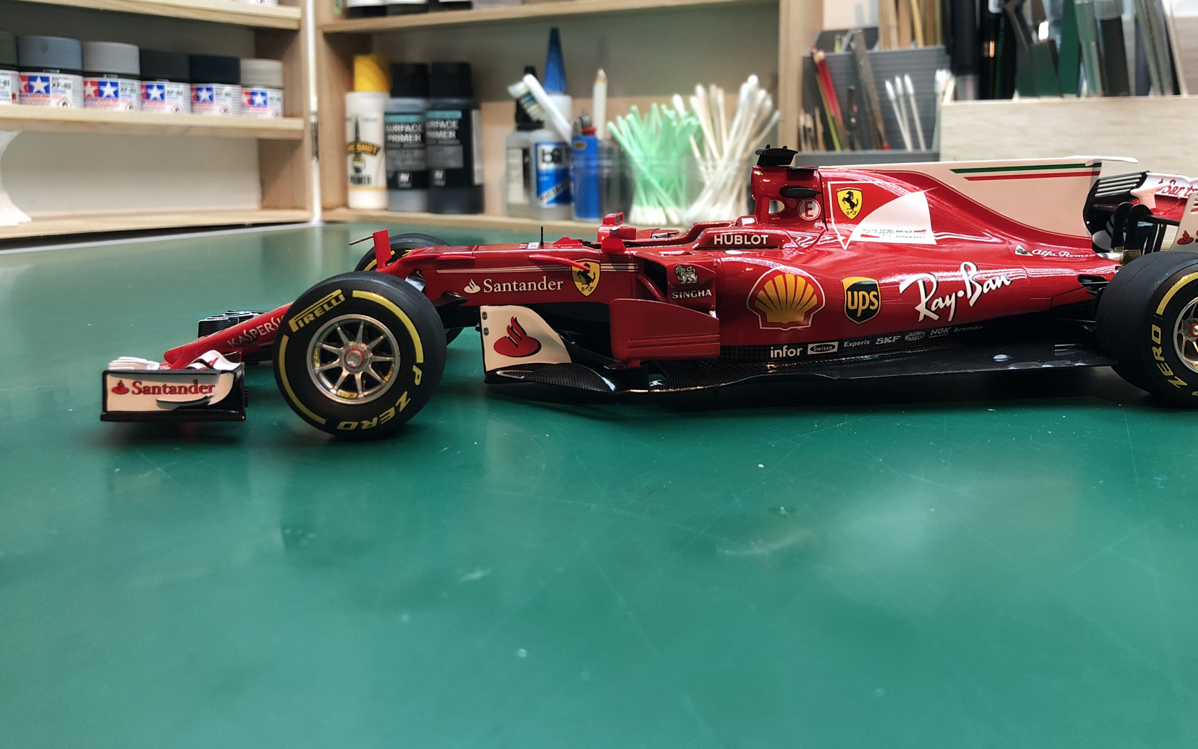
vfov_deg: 37.0
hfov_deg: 56.5
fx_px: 1110
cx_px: 684
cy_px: 270
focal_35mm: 34
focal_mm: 4
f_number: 1.8
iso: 50
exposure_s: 1/15
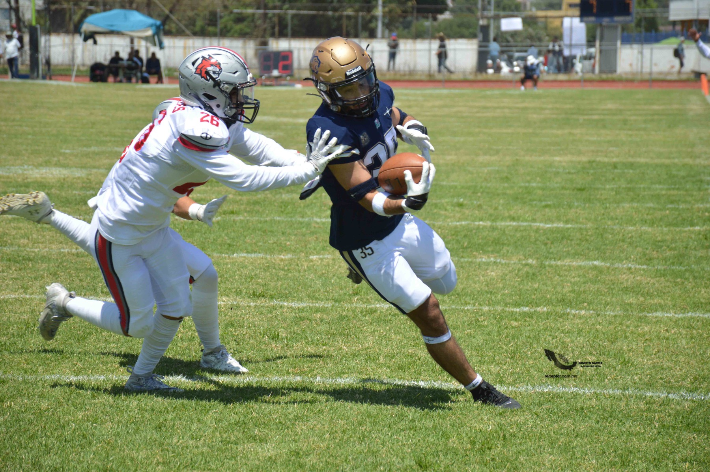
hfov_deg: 11.8
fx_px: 3429
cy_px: 236
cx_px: 355
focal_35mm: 174
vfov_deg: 7.9
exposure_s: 1/1600
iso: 400
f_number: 5.6
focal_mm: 116
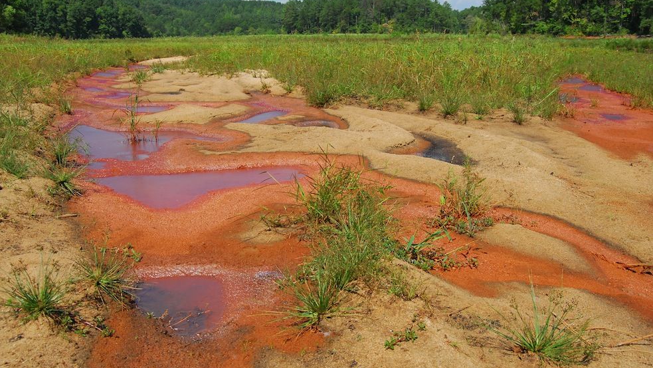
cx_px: 322
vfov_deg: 36.7
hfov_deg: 61.0
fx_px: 554
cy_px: 177
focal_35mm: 32
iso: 100
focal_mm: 20
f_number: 8
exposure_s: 1/200
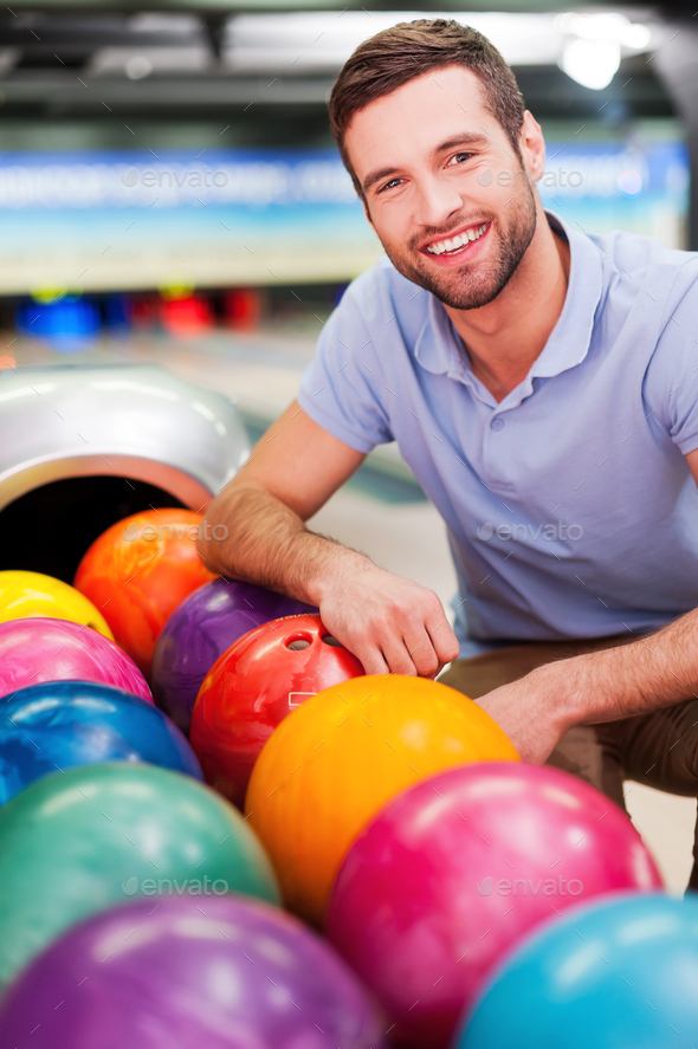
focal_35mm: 50
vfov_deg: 39.6
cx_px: 349
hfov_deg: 27.0
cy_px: 524
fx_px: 1456
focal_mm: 50
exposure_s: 1/80
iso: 400
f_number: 2
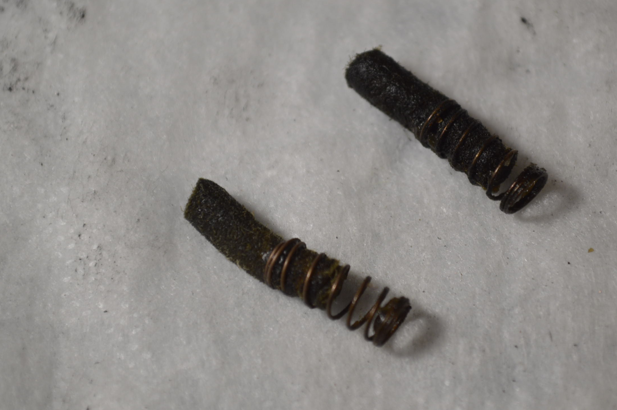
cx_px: 373
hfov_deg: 18.0
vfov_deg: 12.0
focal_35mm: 114
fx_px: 1947
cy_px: 169
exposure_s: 1/100
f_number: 5.6
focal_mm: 55
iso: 400
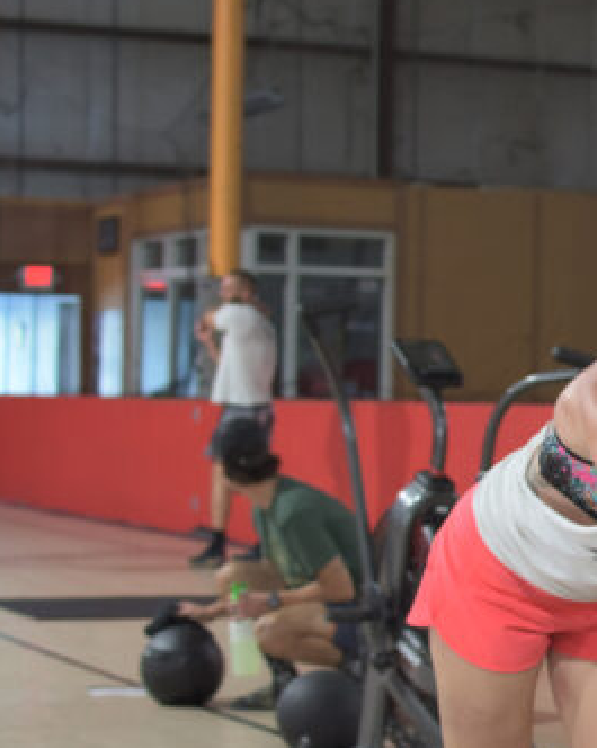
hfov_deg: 13.0
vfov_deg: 16.8
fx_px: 2523
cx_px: 788
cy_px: 455
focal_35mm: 114
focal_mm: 35
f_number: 2.8
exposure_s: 1/60
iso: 2200
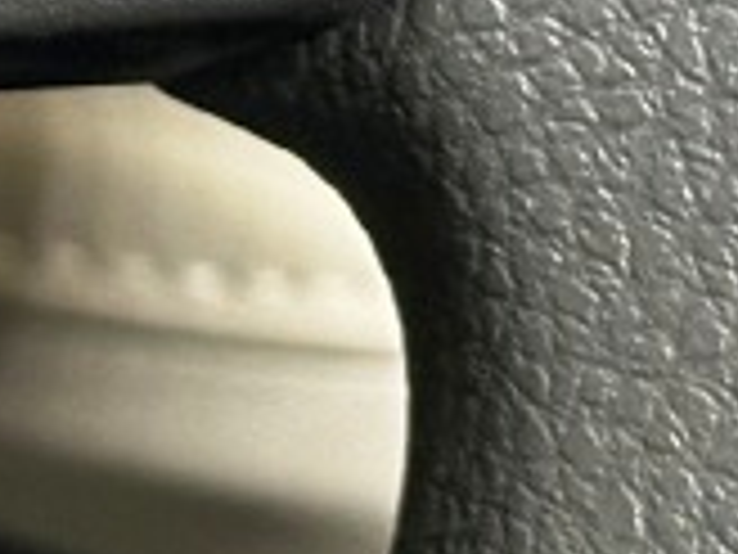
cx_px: -360
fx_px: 6375
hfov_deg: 6.5
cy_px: -640
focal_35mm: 299
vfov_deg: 4.9
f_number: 1.78
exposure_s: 1/40
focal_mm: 6.86
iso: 500
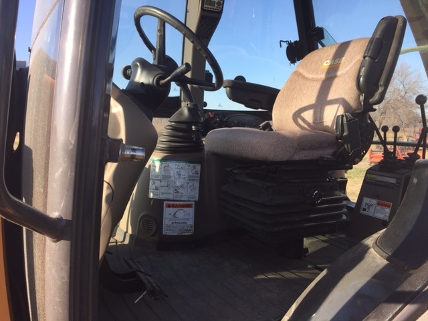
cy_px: 160
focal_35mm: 29
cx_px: 214
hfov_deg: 61.7
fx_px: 359
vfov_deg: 48.2
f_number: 2.2
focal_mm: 4.15
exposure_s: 1/746
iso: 32
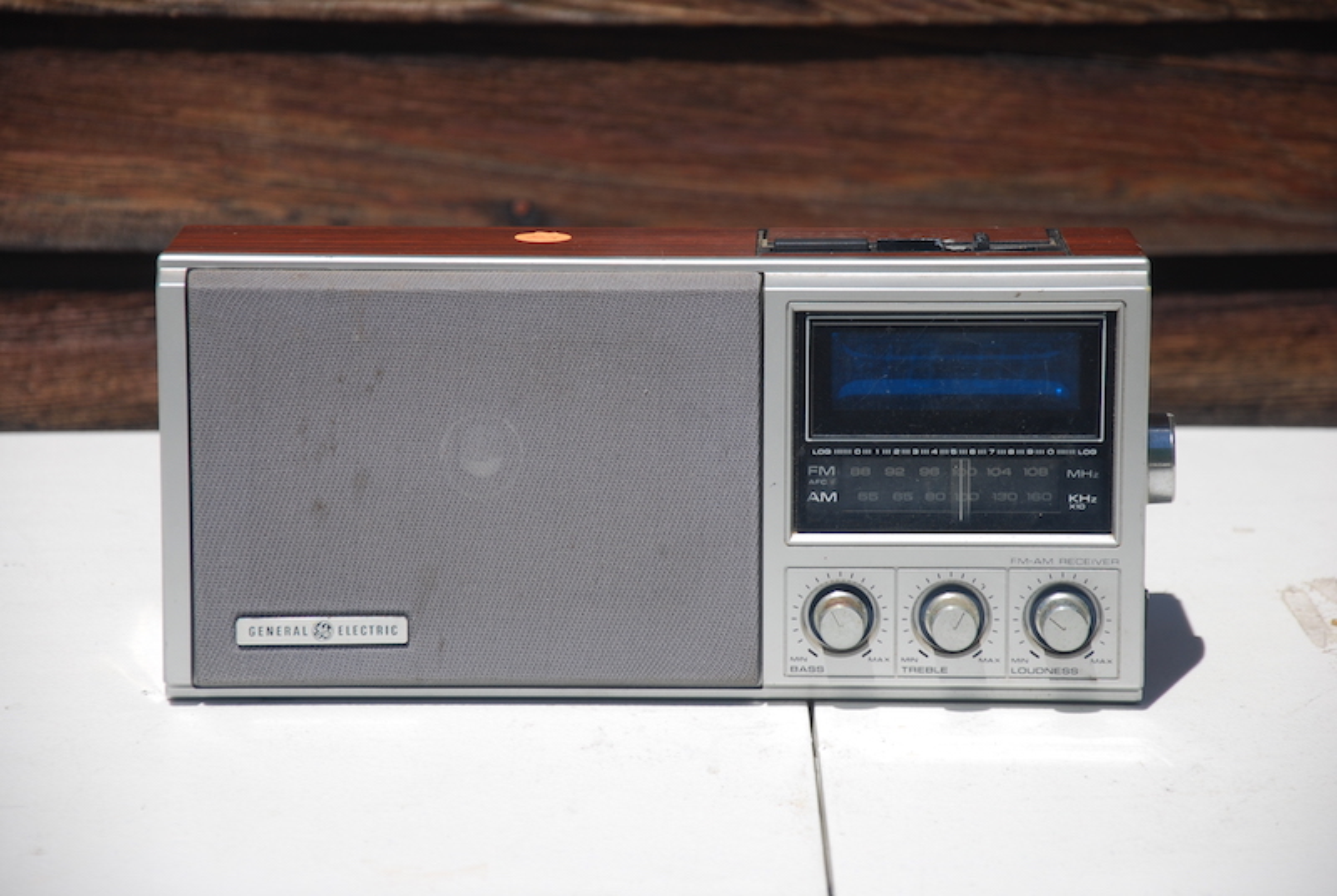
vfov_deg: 8.7
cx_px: 668
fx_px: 5858
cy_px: 448
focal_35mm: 158
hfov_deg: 13.0
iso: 110
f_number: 5.6
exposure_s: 1/500
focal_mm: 105
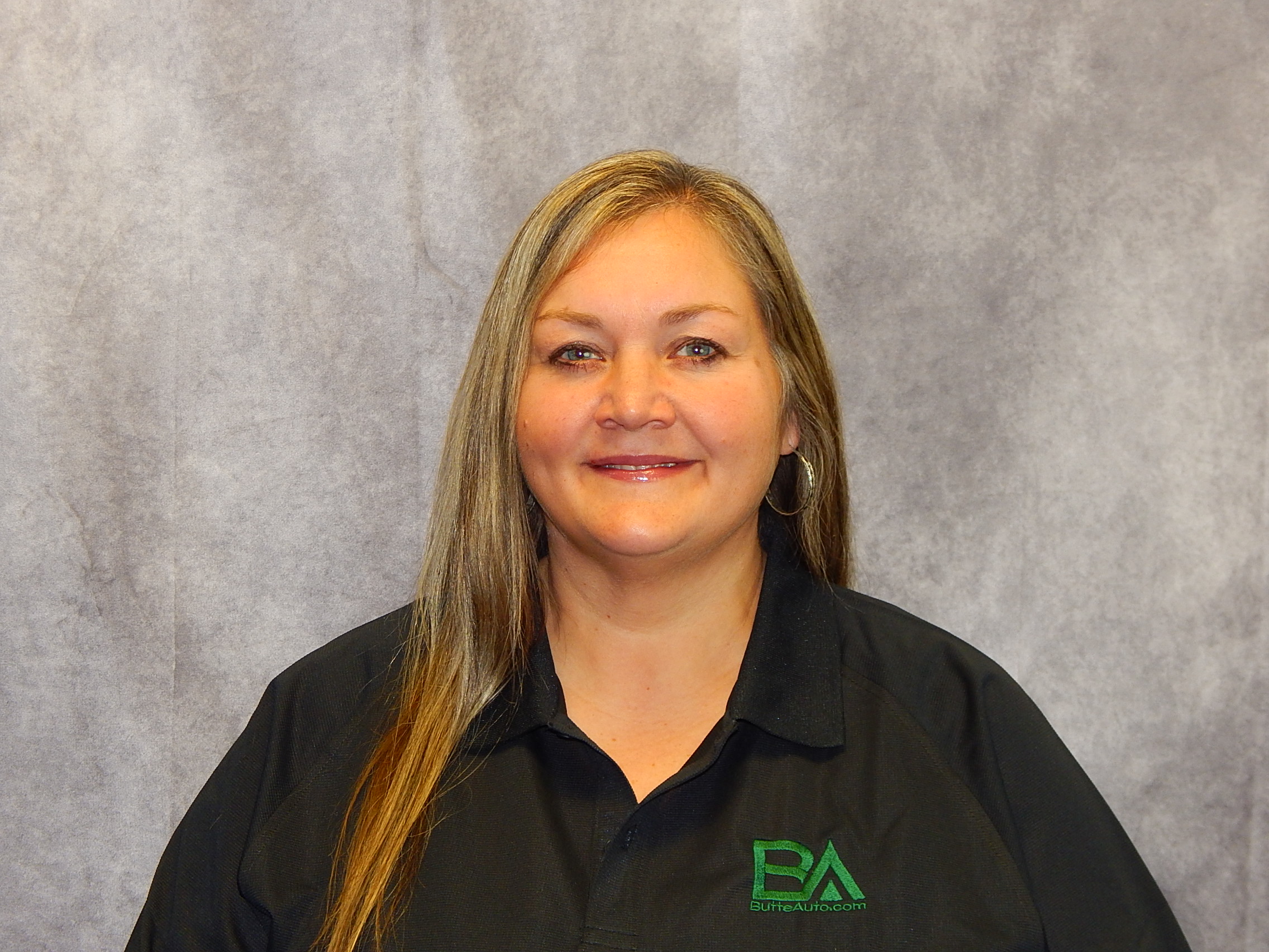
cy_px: 476
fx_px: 3409
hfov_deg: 21.1
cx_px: 634
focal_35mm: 93
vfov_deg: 15.9
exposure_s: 1/30
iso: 200
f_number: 4.4
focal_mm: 16.6
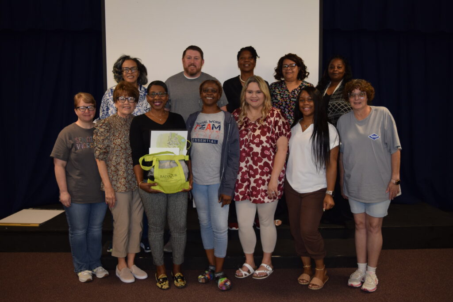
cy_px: 151
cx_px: 226
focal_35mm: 36
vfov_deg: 36.9
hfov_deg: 53.1
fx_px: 453
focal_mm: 24
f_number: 4
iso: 900
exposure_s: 1/60
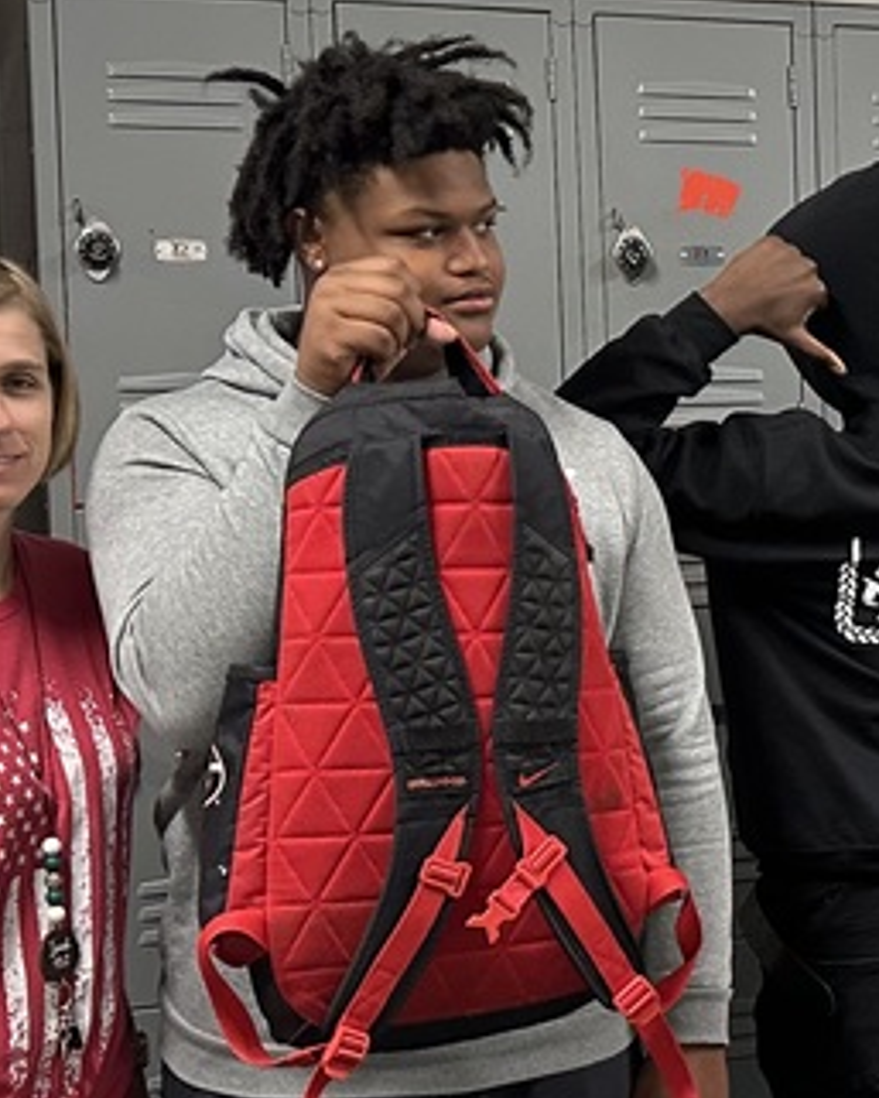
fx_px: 2373
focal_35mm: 73
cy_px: 493
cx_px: 1077
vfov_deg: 26.0
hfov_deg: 19.6
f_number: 1.78
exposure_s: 1/60
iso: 400
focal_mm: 6.86
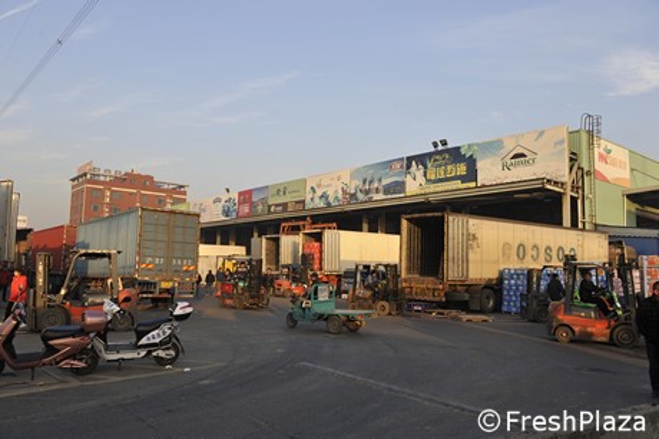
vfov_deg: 46.3
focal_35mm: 28
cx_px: 330
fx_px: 512
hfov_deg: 65.5
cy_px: 220
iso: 280
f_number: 6.3
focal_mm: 28
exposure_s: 1/400
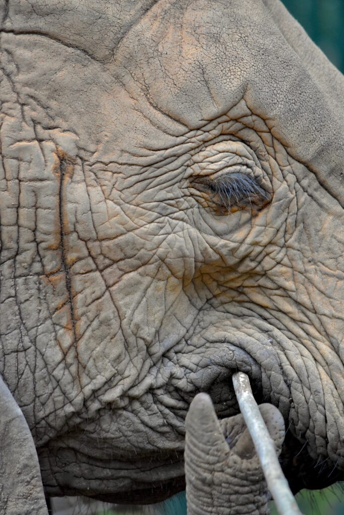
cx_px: 172
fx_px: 3681
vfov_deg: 8.0
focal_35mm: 257
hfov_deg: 5.4
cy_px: 259
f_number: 5
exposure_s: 1/250
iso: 1600
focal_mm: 170
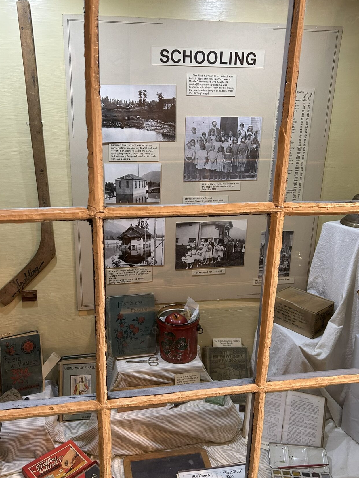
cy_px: 242
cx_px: 157
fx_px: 415
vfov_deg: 60.0
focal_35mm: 30
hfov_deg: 46.7
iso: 160
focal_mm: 5.7
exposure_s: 1/60
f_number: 1.5
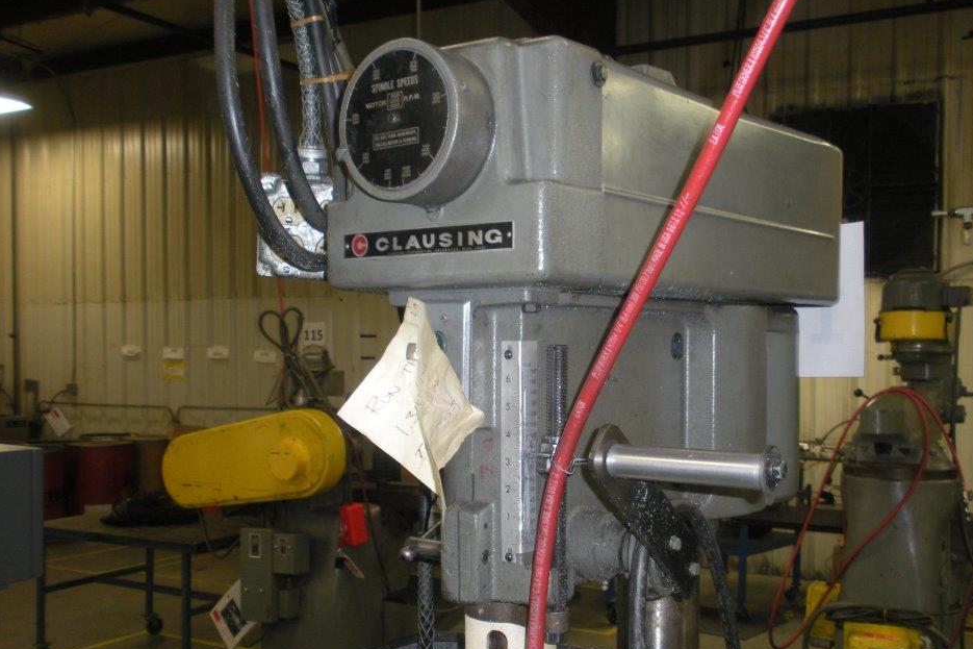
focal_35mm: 41
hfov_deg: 47.4
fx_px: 1108
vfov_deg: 32.6
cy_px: 378
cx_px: 531
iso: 114
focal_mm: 6.3
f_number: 3.5
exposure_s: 1/30
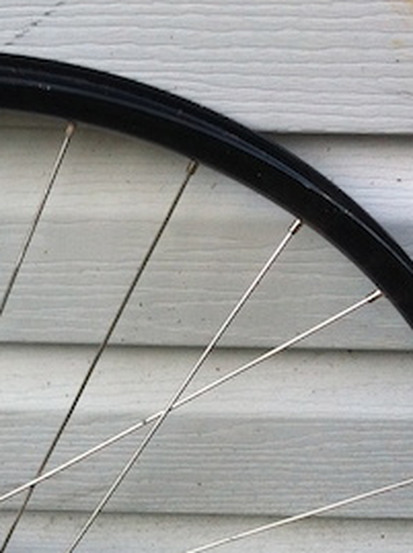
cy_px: 500
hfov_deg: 13.8
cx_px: -86
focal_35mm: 104
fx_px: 1658
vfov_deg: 18.6
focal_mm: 3.85
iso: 80
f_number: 2.8
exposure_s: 1/100
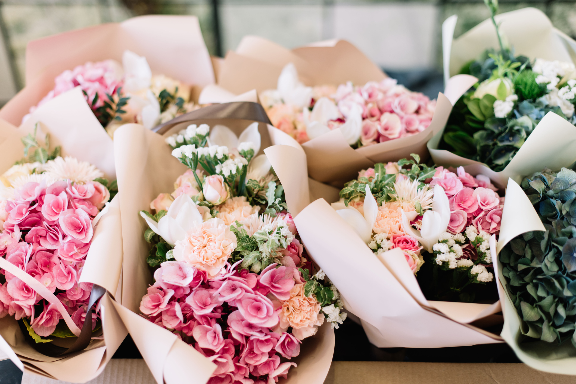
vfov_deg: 27.0
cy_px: 192
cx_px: 288
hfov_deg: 39.6
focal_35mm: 50
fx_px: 800
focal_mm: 50
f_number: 2
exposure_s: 1/250
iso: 250
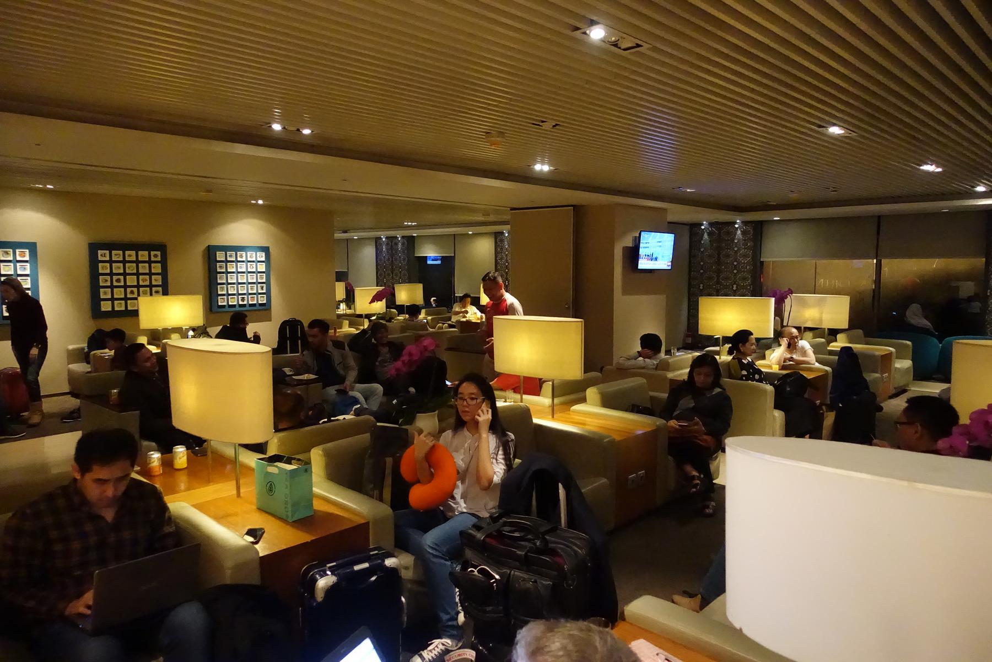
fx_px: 661
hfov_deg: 73.7
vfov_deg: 53.1
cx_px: 496
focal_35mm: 24
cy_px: 331
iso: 6400
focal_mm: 8.8
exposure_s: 1/250
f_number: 1.8
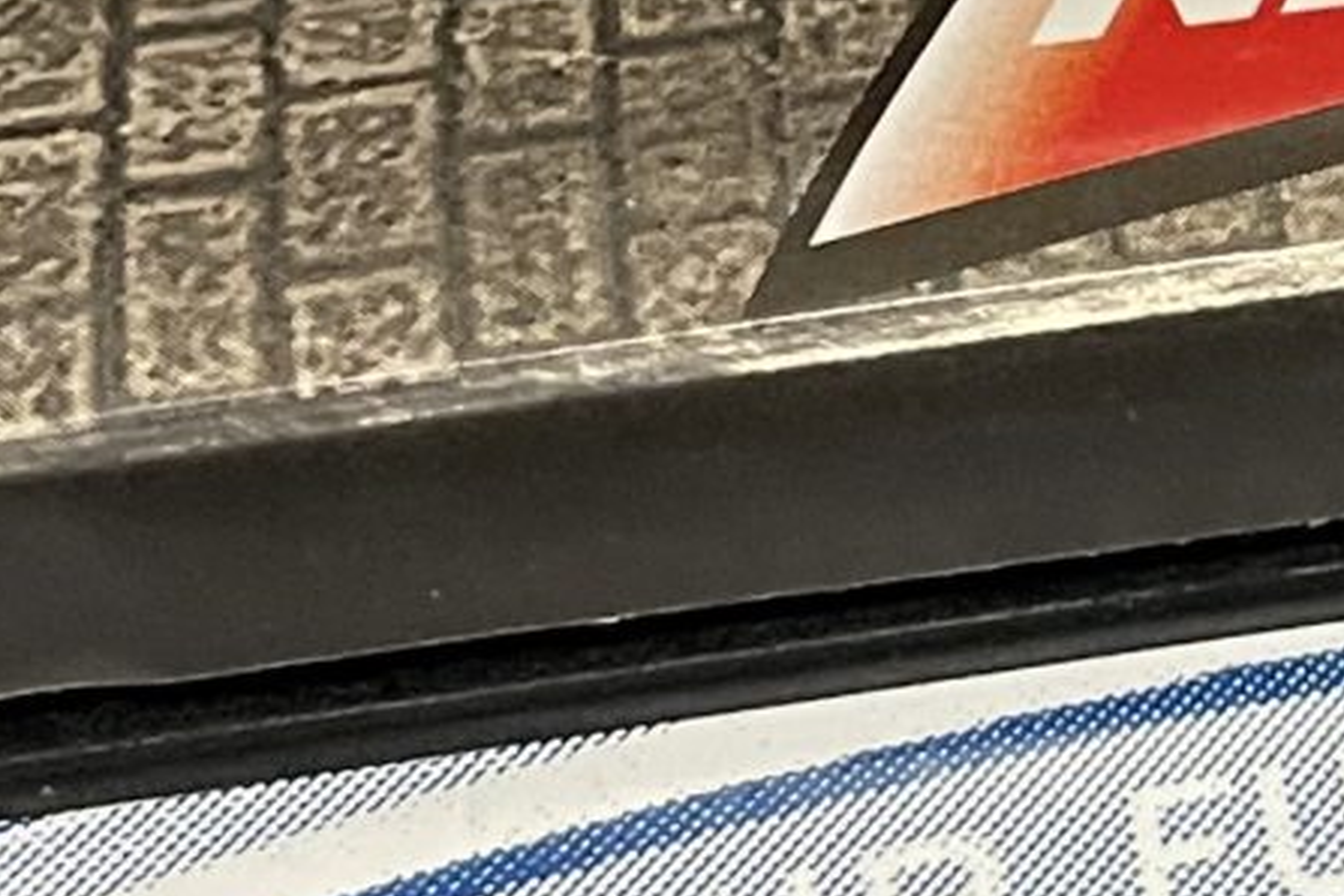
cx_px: 1858
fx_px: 5786
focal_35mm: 155
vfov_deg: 8.5
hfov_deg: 12.7
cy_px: -710
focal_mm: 4.2
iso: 500
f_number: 1.6
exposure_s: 1/60
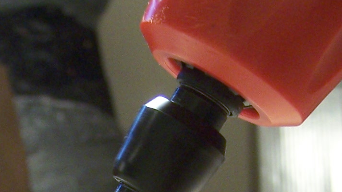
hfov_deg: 15.8
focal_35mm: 134
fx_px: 1215
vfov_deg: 8.7
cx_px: 30
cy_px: 345
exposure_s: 1/8
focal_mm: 6.3
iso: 140
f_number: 2.8
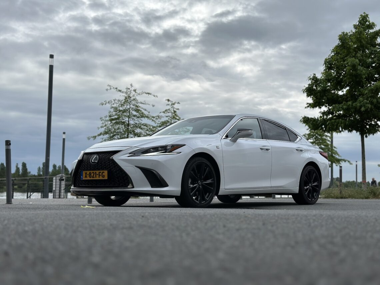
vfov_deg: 30.3
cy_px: 142
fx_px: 527
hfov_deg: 39.7
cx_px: 190
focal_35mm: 48
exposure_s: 1/9804
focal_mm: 6.86
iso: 100
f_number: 1.78
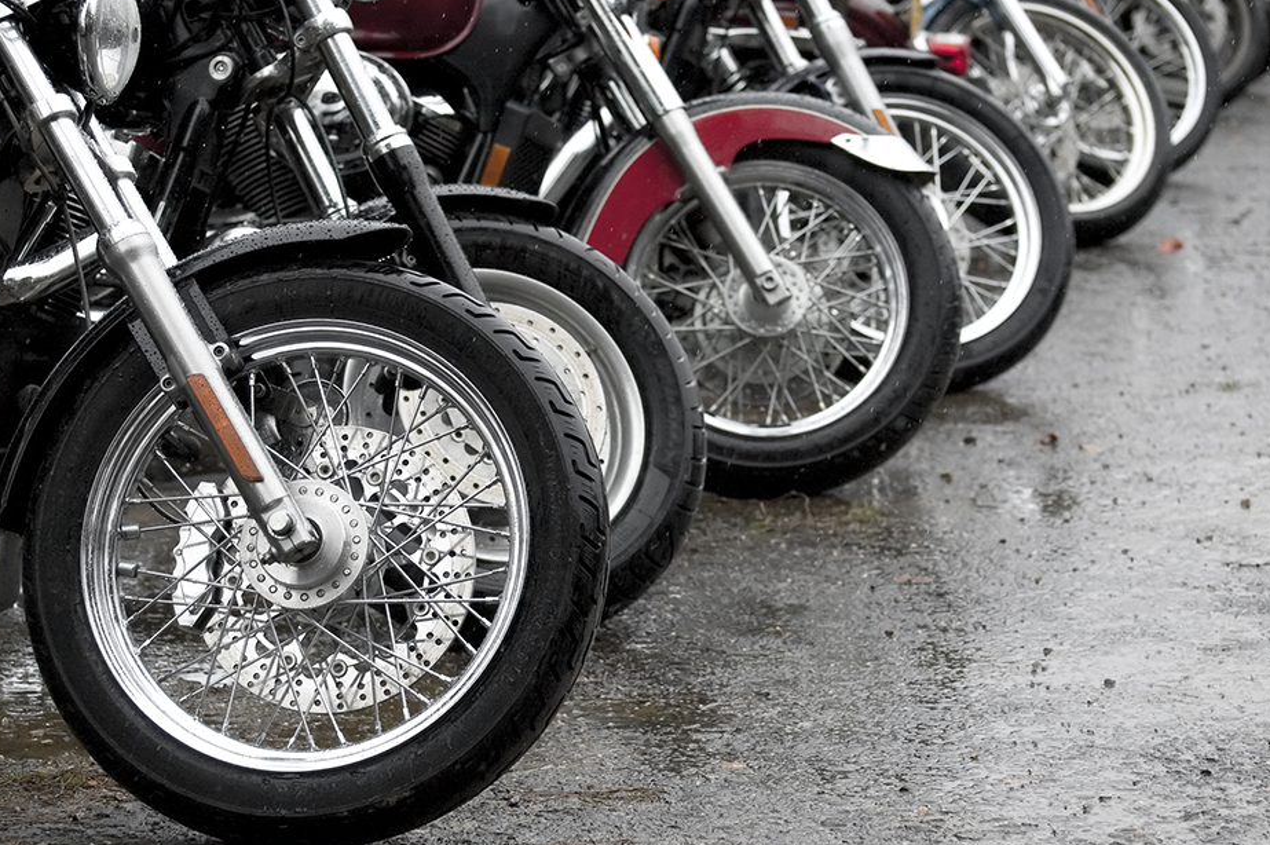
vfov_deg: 10.5
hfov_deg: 15.8
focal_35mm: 130
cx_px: 588
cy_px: 436
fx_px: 4583
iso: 400
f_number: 4.8
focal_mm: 80
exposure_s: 1/1500
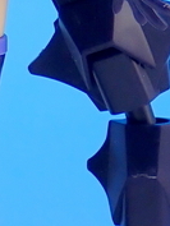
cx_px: -147
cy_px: -34
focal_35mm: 446
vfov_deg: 4.4
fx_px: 2917
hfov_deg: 3.3
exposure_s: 1/13
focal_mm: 13.65
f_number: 4.1
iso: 100
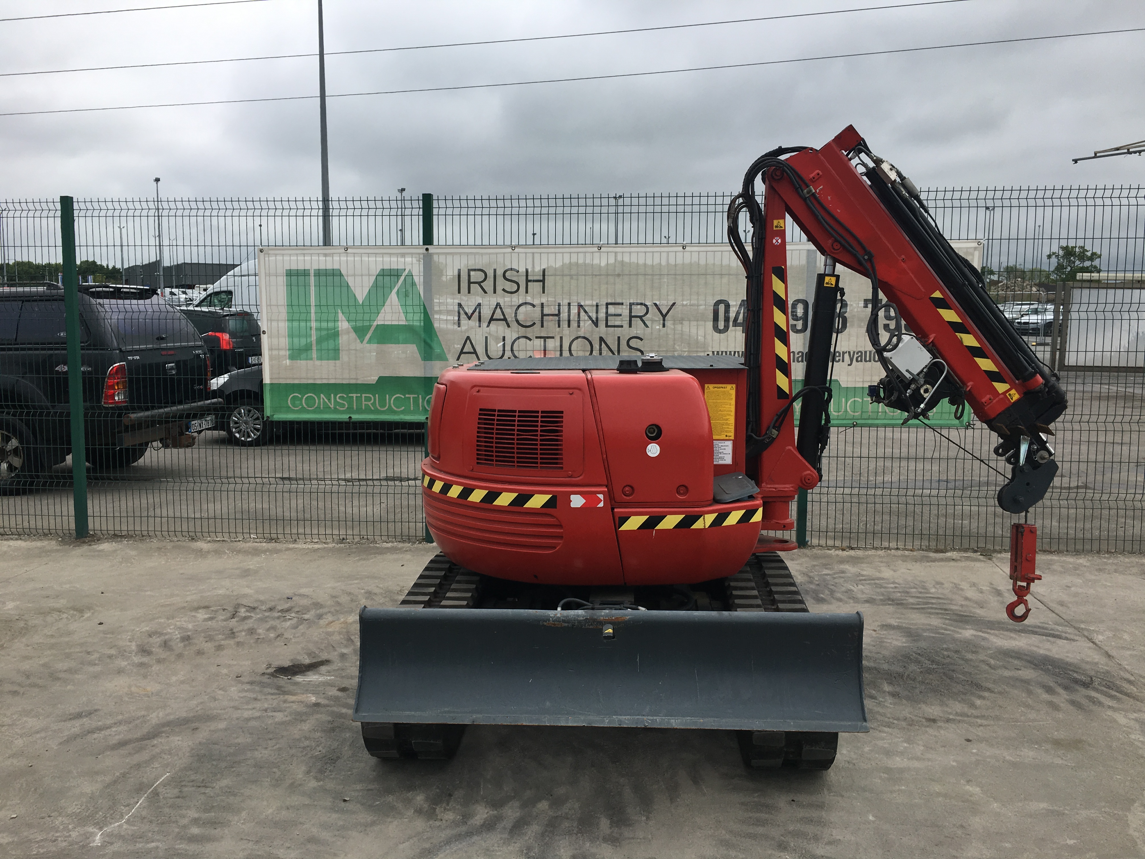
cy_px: 430
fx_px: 959
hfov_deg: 61.7
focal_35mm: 29
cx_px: 572
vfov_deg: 48.2
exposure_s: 1/1068
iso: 25
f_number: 2.2
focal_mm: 4.15
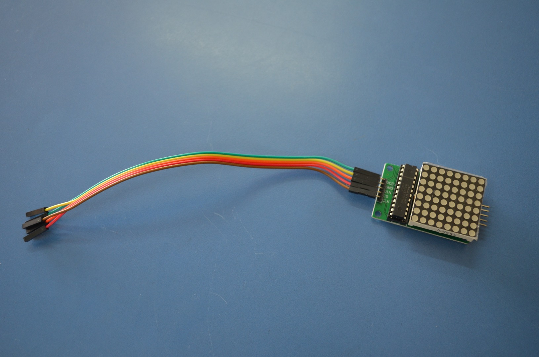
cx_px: 270
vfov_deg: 36.7
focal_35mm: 36
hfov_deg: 53.2
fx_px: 538
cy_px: 178
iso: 450
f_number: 4
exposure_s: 1/60
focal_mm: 24
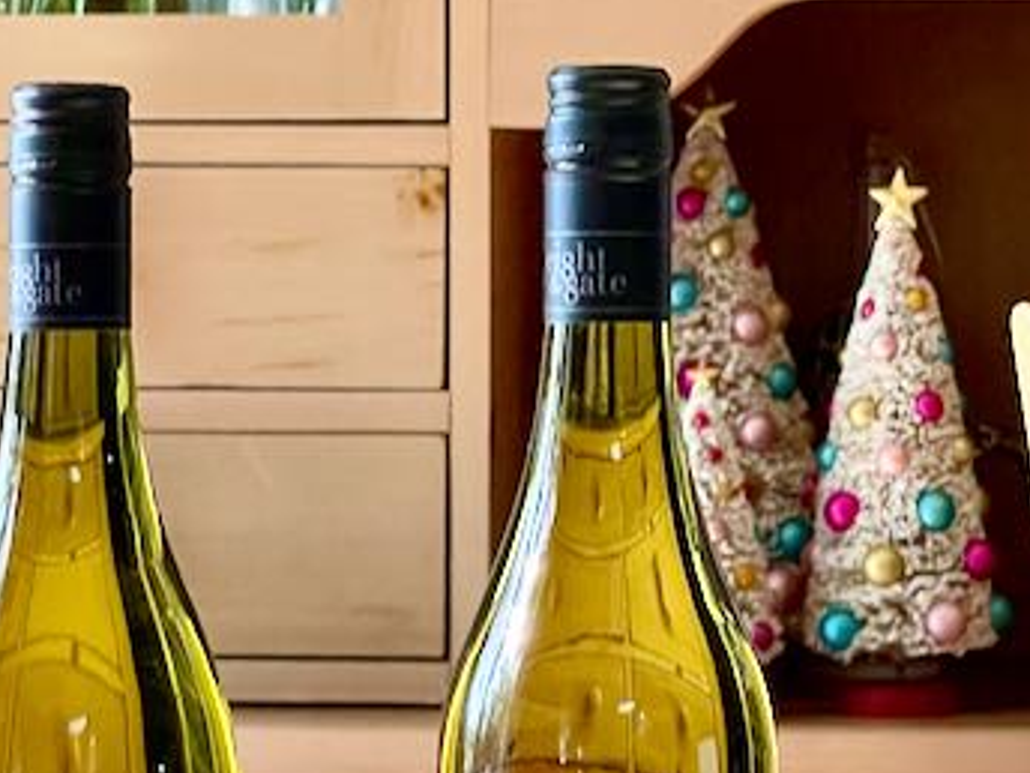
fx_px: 3600
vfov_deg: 12.1
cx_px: 895
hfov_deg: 16.1
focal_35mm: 121
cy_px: 782
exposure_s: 1/91
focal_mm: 6
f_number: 2
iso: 200
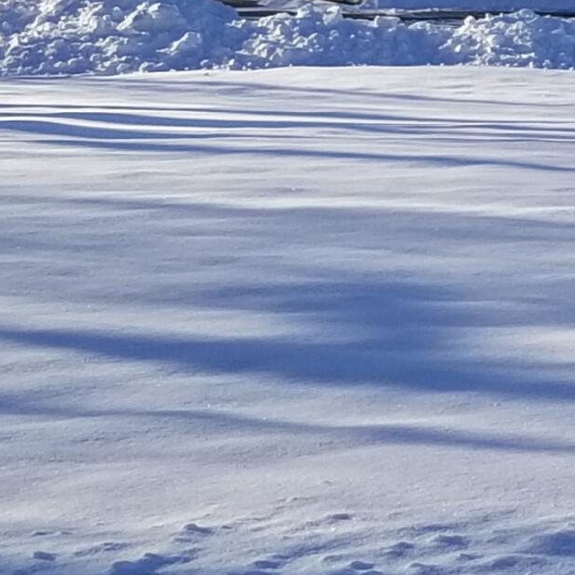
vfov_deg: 15.5
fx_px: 2086
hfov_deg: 13.4
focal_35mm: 111
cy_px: 29
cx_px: 1161
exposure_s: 1/2703
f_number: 1.7
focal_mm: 4.25
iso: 50
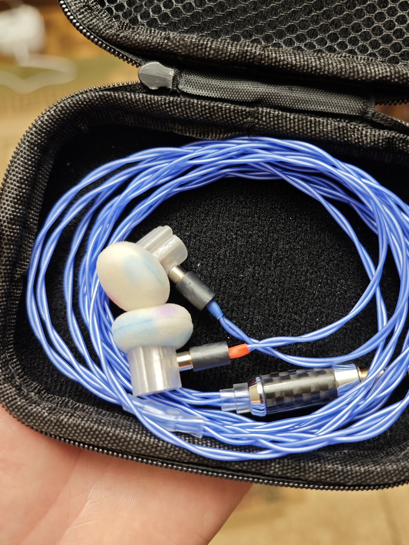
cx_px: 245
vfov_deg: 61.6
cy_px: 259
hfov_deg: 47.9
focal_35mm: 29
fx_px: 457
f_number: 1.9
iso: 250
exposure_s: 1/24
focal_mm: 8.7
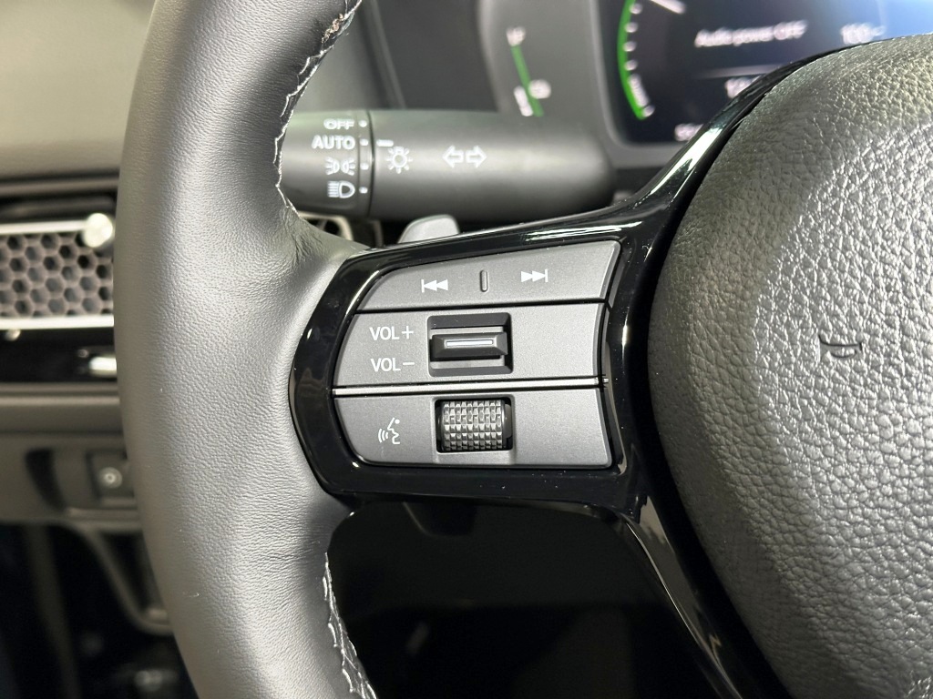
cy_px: 350
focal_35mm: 48
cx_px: 466
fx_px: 1294
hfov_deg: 39.7
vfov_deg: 30.3
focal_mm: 6.86
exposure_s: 1/30
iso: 500
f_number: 1.78
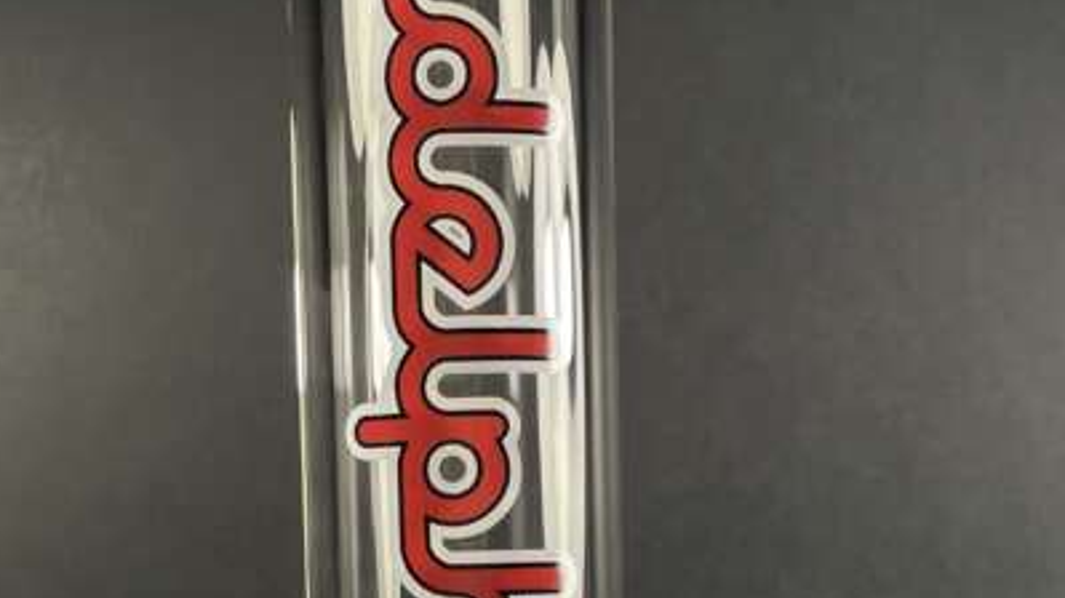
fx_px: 2512
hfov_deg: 23.9
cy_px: 746
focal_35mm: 89
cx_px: 486
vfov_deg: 13.2
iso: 100
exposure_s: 1/120
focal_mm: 4.2
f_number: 1.6
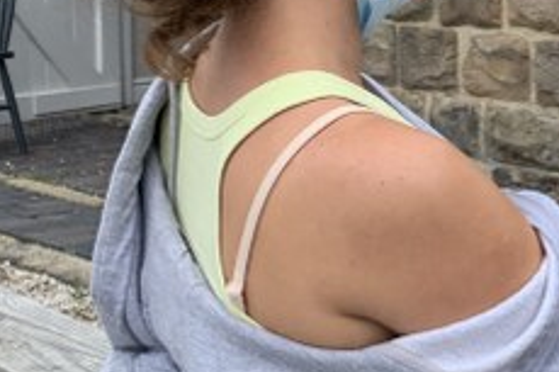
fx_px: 1459
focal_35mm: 94
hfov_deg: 20.3
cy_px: 71
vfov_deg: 14.4
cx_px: 676
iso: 25
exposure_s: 1/991
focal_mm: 4.25
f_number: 1.8
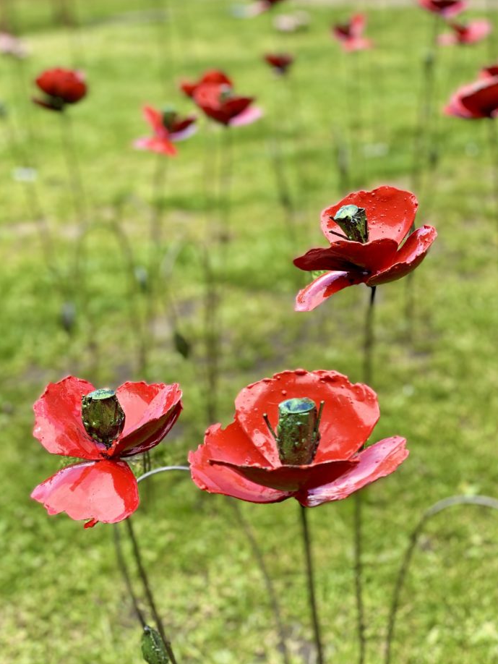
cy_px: 335
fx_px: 1112
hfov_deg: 25.2
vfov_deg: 33.2
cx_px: 241
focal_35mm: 58
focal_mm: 6
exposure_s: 1/174
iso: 20
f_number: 2
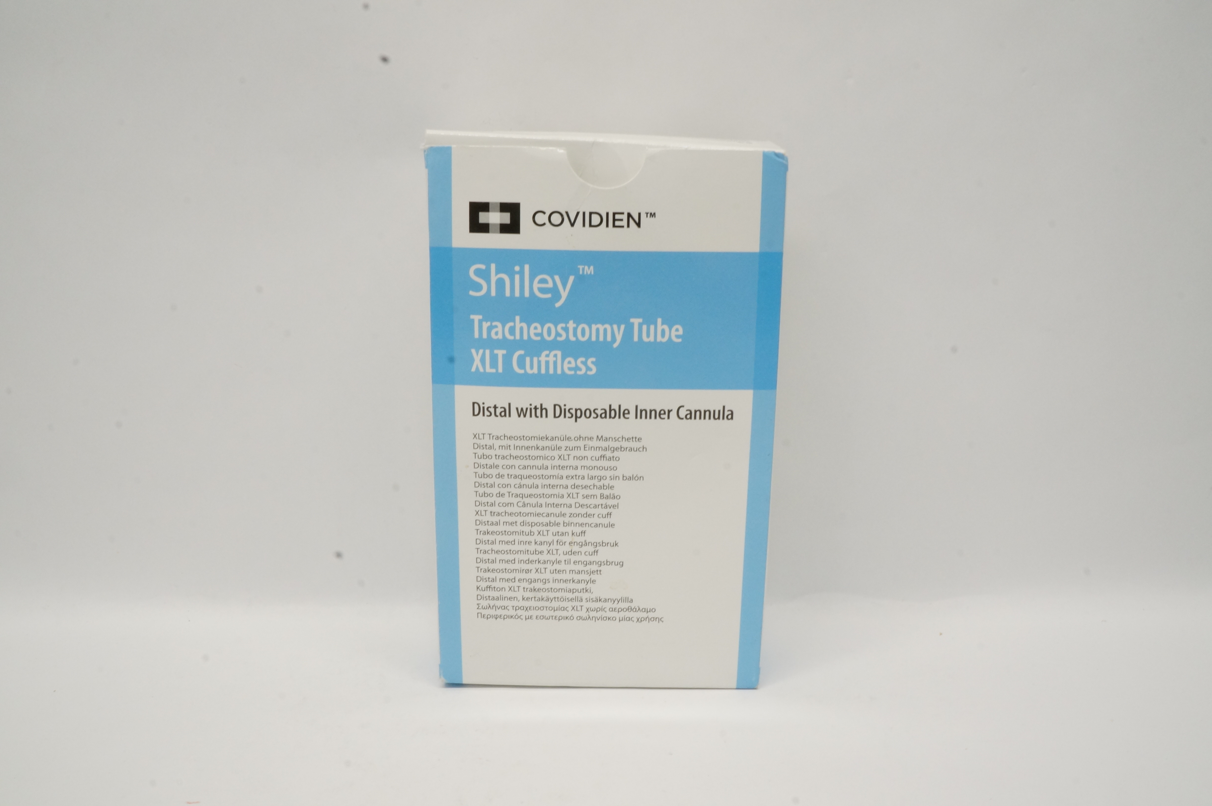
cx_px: 606
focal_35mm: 30
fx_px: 1009
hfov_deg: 62.0
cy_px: 403
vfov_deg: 43.5
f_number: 22
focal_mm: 20
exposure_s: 1/8
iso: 800
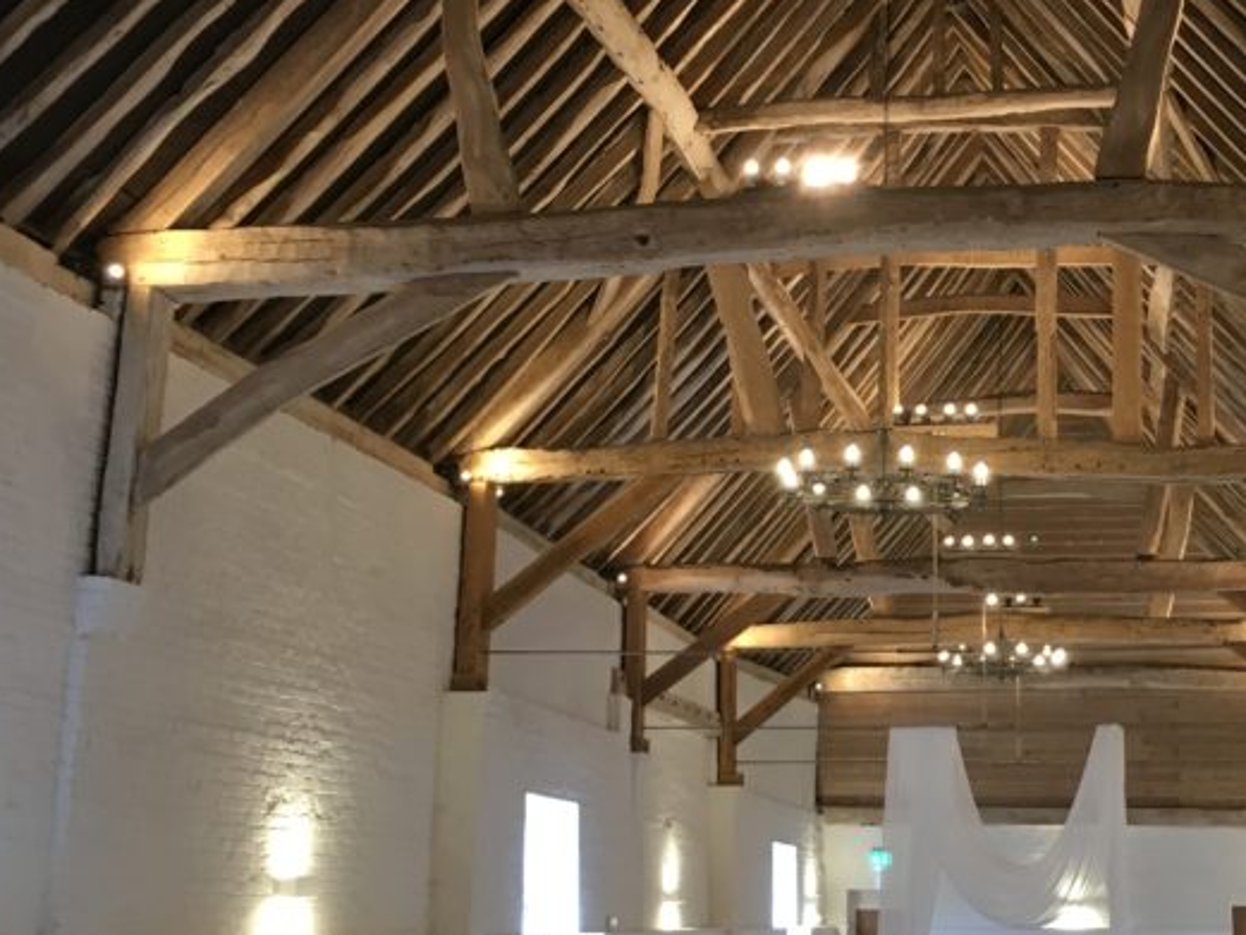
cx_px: 930
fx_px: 2052
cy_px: 359
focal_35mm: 57
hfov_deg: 33.1
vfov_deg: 25.6
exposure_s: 1/33
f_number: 2.2
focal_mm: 4.15
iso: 80
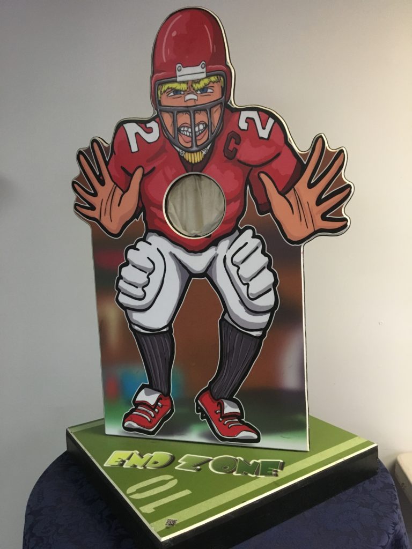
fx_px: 460
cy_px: 274
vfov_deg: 61.7
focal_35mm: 29
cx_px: 206
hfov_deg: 48.2
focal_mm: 4.15
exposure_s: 1/30
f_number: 2.2
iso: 200
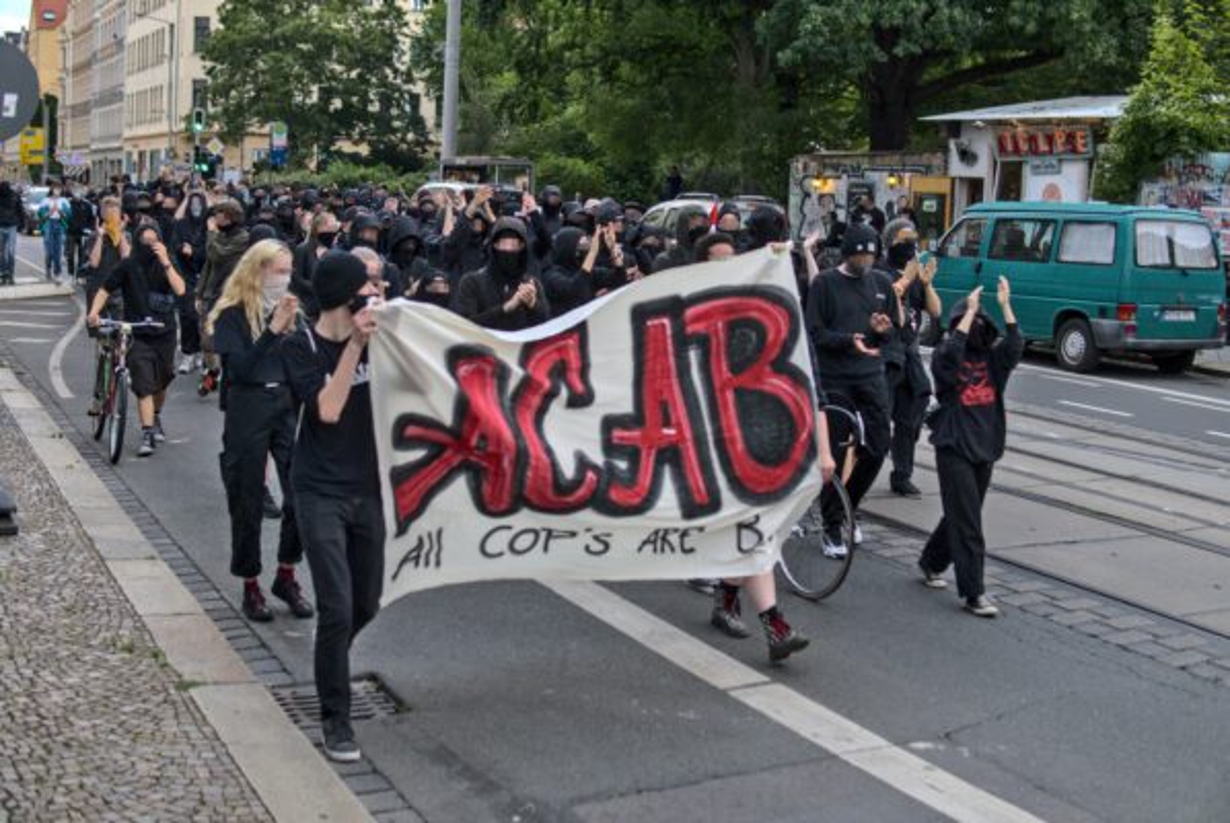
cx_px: 615
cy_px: 412
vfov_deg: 29.9
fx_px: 1539
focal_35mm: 45
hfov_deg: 43.6
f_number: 2
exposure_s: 1/640
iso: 640
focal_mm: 30
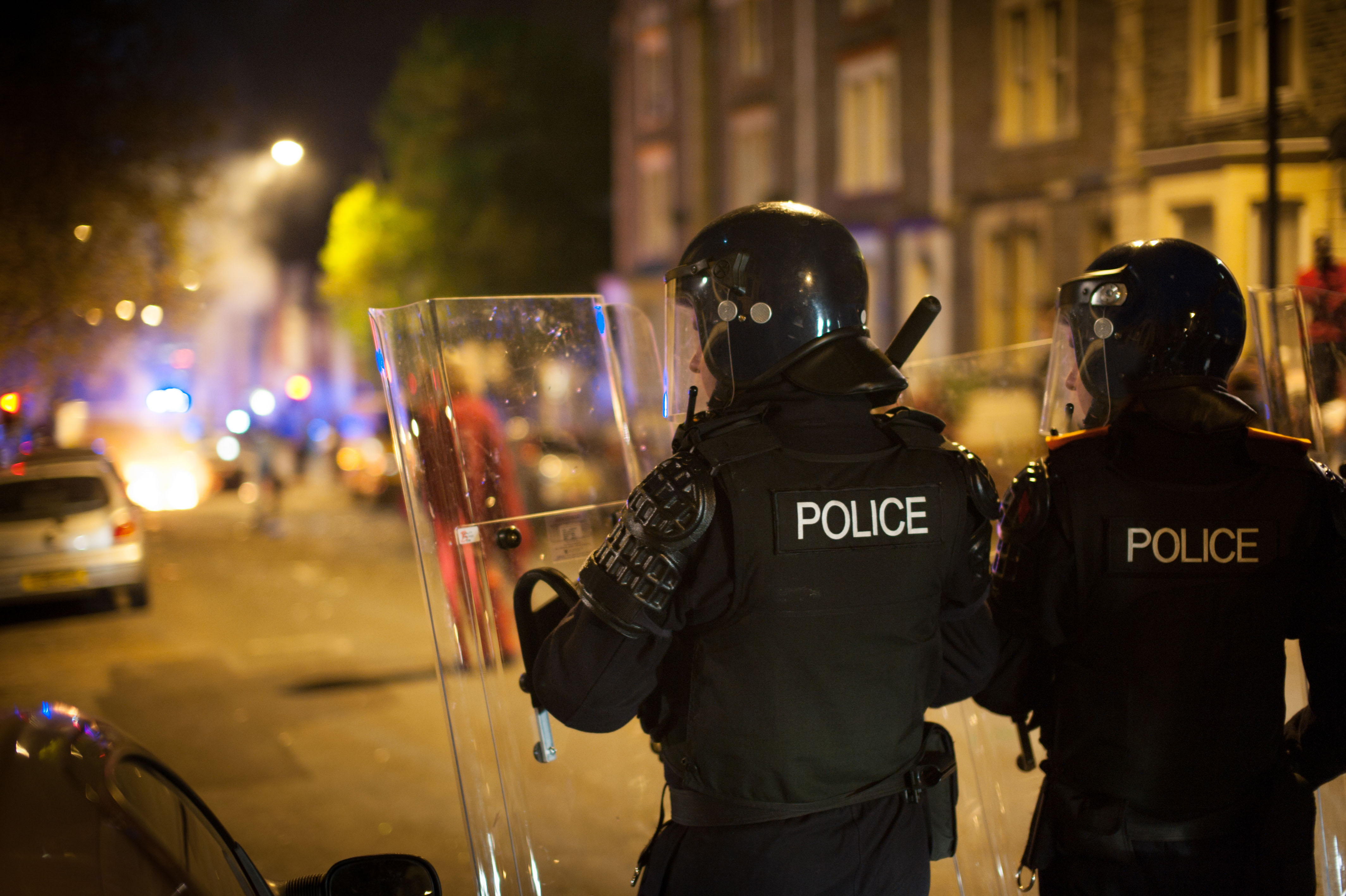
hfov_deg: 39.6
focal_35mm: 50
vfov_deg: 27.0
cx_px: 673
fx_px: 1868
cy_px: 448
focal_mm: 50
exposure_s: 1/50
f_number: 1.4
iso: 1600
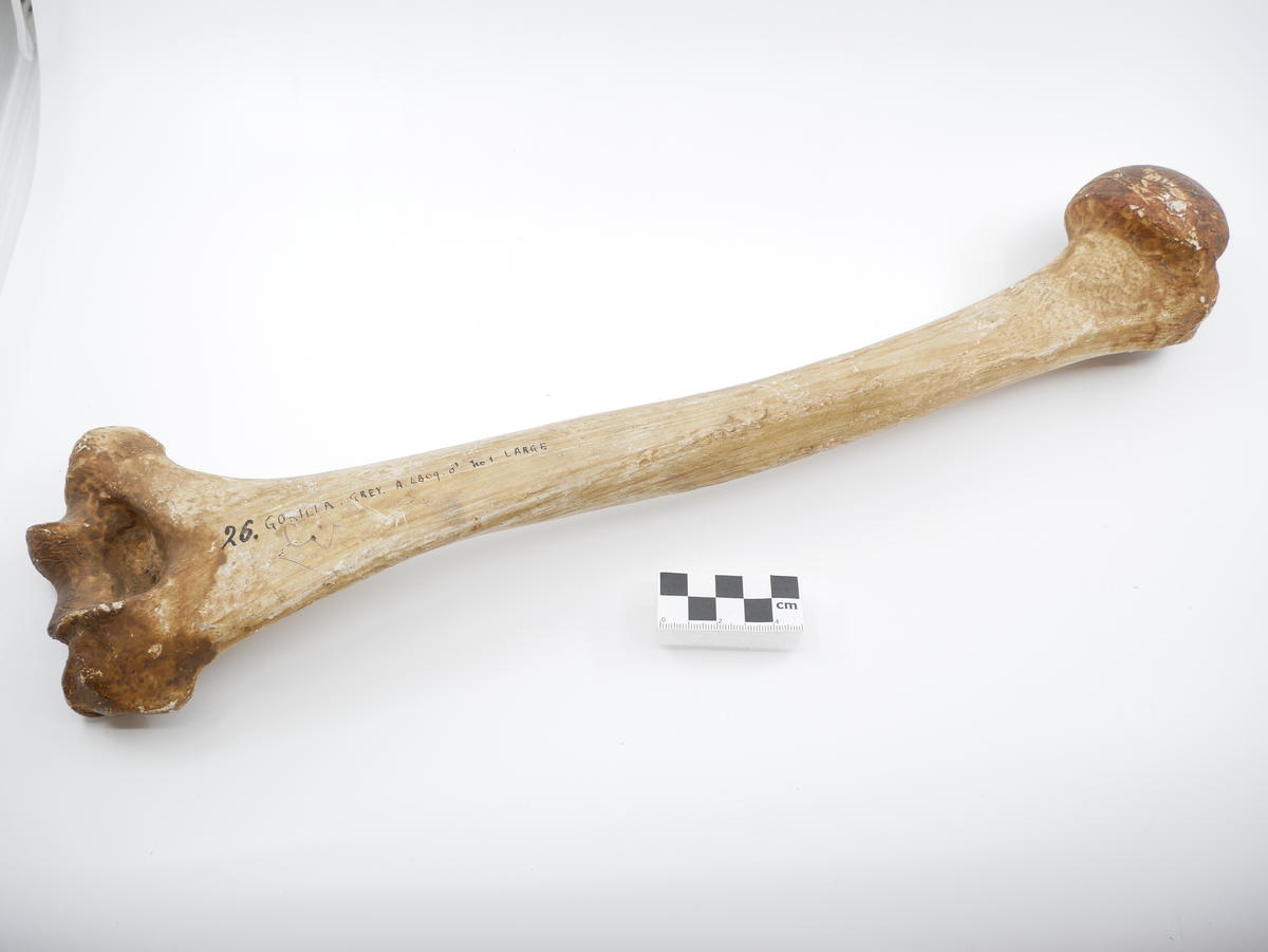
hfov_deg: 53.9
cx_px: 634
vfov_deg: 41.8
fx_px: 1246
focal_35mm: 34
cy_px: 476
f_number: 7.1
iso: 200
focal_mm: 17
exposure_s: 1/60
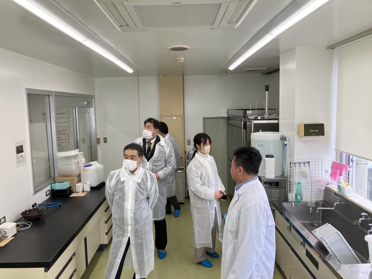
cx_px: 186
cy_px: 140
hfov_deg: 63.4
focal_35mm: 28
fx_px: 301
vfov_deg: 49.7
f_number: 1.8
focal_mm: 3.99
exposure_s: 1/131
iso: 40
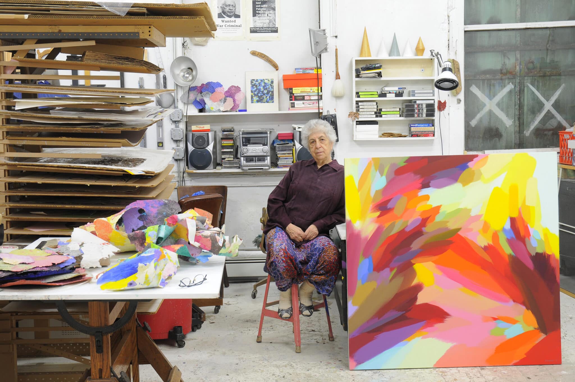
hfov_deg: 37.9
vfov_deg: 25.7
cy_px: 191
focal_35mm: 52
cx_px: 288
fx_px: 837
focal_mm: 35
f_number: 5.6
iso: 400
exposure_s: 1/20
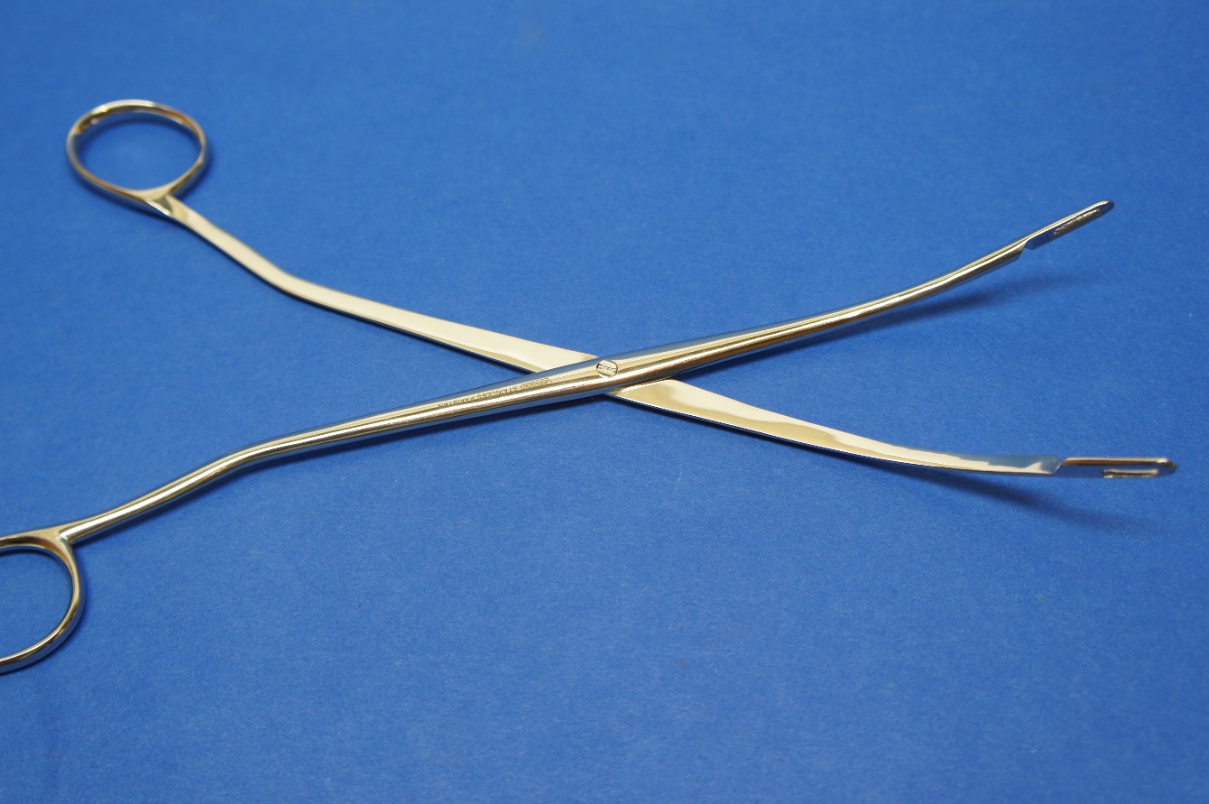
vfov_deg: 31.1
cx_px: 549
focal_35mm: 43
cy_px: 358
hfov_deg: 45.4
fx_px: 1443
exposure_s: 1/25
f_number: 4.5
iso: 200
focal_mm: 24
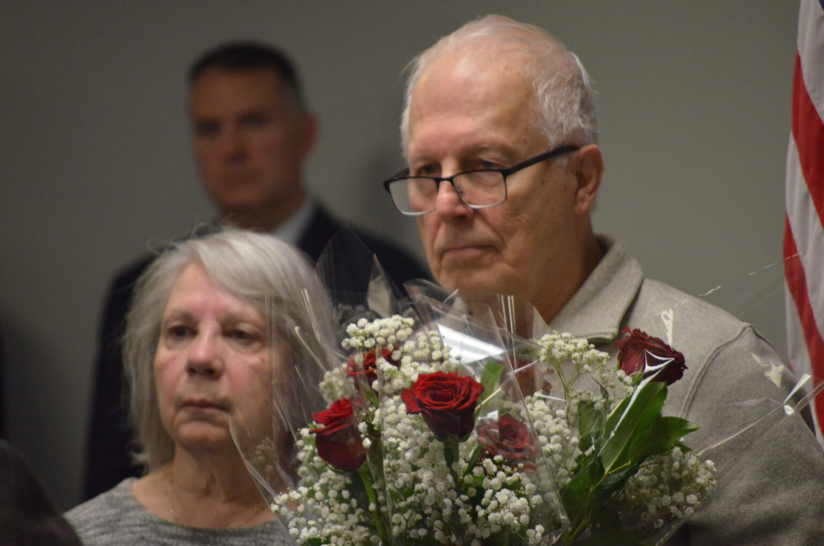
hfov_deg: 6.9
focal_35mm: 300
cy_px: 273
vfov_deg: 4.6
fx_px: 6852
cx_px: 412
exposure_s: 1/125
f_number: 5.6
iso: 2800
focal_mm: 200
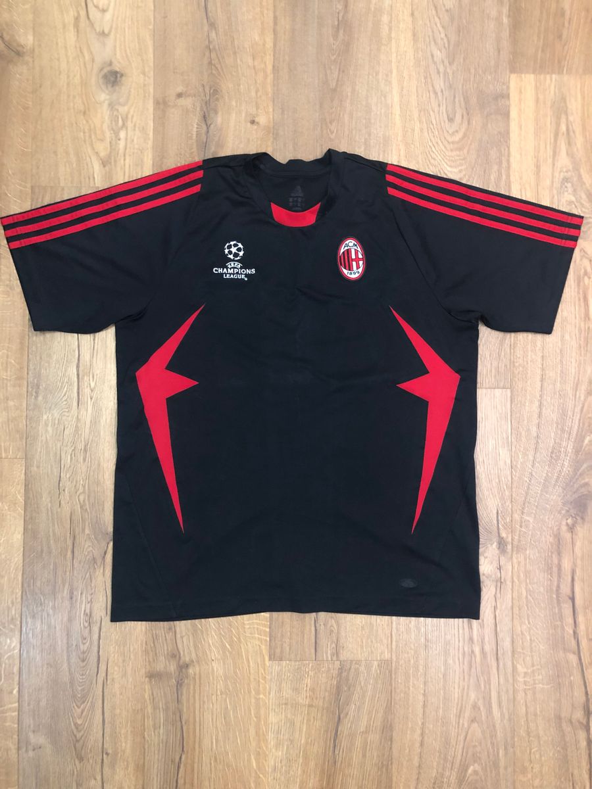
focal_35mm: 28
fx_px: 638
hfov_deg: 49.7
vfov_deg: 63.4
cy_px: 394
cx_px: 296
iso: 100
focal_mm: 3.99
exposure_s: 1/5
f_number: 1.8
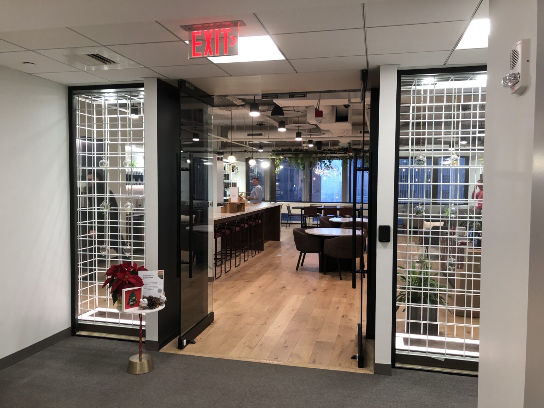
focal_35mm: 28
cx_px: 272
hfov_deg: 63.4
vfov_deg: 49.7
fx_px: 440
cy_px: 204
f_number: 1.8
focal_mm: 3.99
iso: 40
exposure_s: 1/20
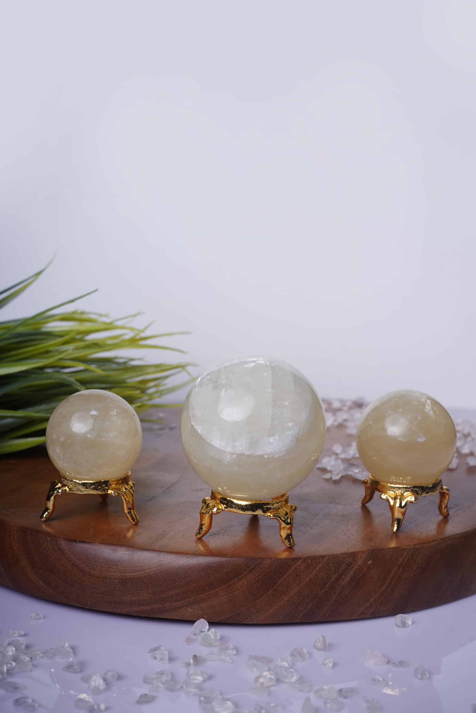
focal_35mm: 52
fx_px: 1031
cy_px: 356
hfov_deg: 26.0
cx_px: 238
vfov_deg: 38.2
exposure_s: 1/160
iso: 100
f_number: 11
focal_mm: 52
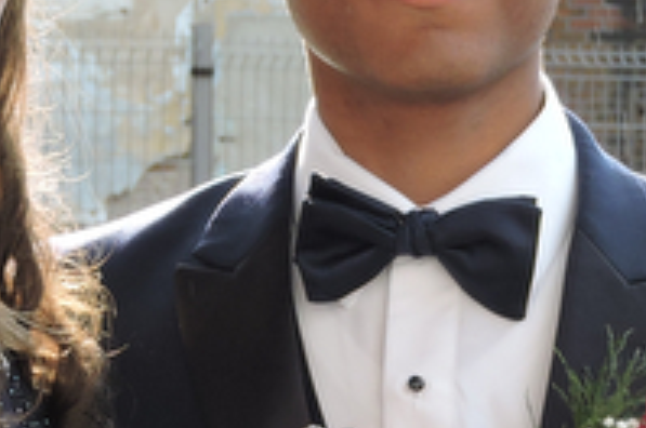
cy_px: 162
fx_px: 6127
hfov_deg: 6.0
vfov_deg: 4.0
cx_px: 153
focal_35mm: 342
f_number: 4.5
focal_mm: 15.2
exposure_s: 1/100
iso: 100
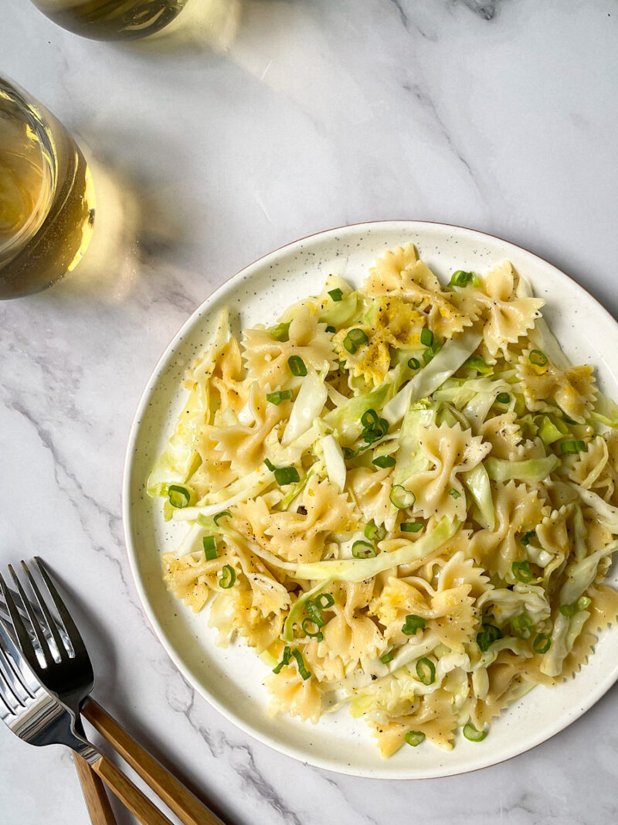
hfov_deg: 54.9
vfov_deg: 69.4
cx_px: 309
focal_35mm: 25
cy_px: 412
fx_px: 595
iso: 32
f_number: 1.6
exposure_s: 1/125
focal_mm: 5.1
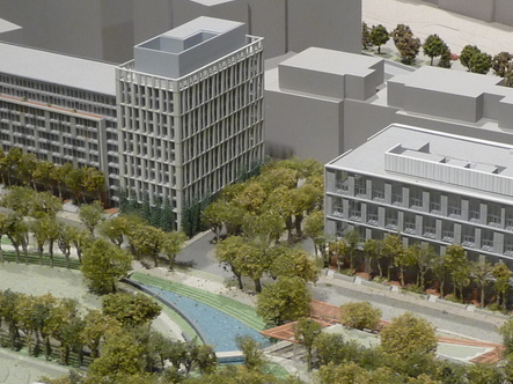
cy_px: 184
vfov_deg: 14.2
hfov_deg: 18.9
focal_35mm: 104
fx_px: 1541
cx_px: 257
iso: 160
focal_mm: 7.1
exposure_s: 1/30
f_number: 4
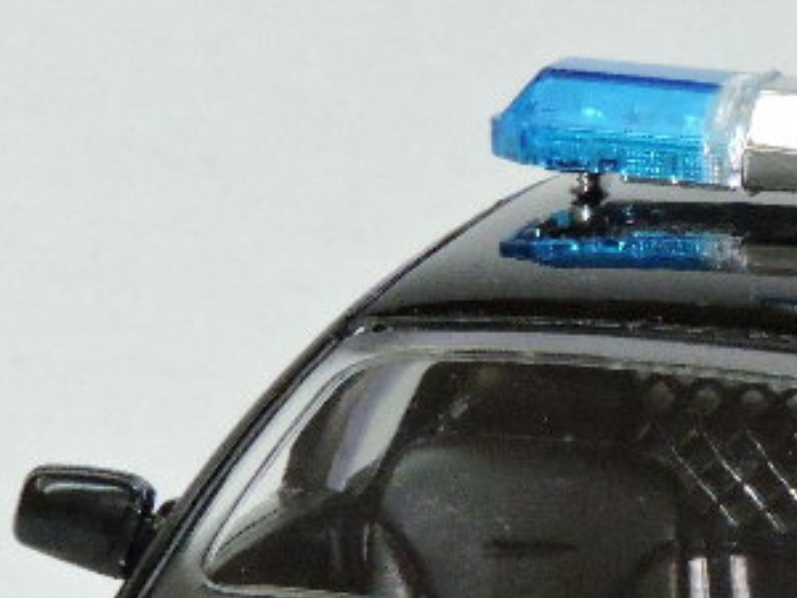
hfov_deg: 3.9
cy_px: 756
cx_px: 709
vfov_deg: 2.9
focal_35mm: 510
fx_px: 11742
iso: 1600
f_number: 8.2
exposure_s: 1/60
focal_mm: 30.5
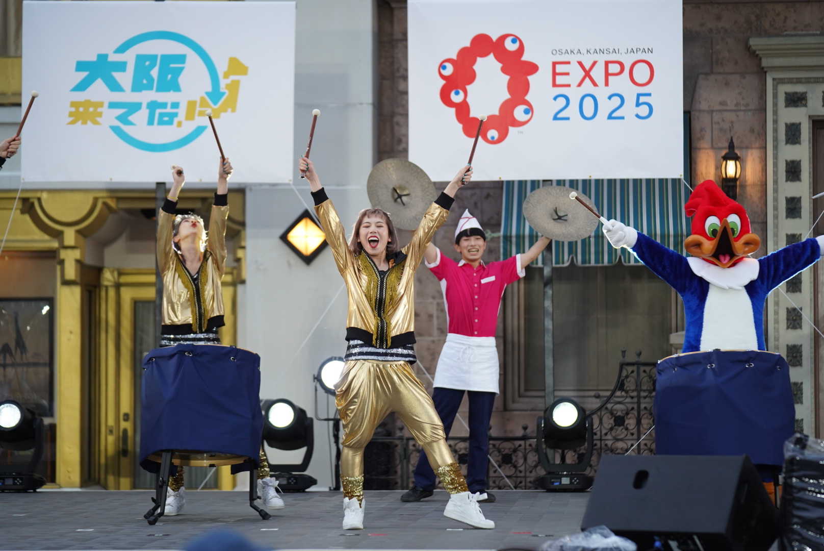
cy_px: 276
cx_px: 412
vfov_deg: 11.2
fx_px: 2817
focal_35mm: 123
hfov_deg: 16.6
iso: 1600
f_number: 2.8
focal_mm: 123
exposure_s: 1/640
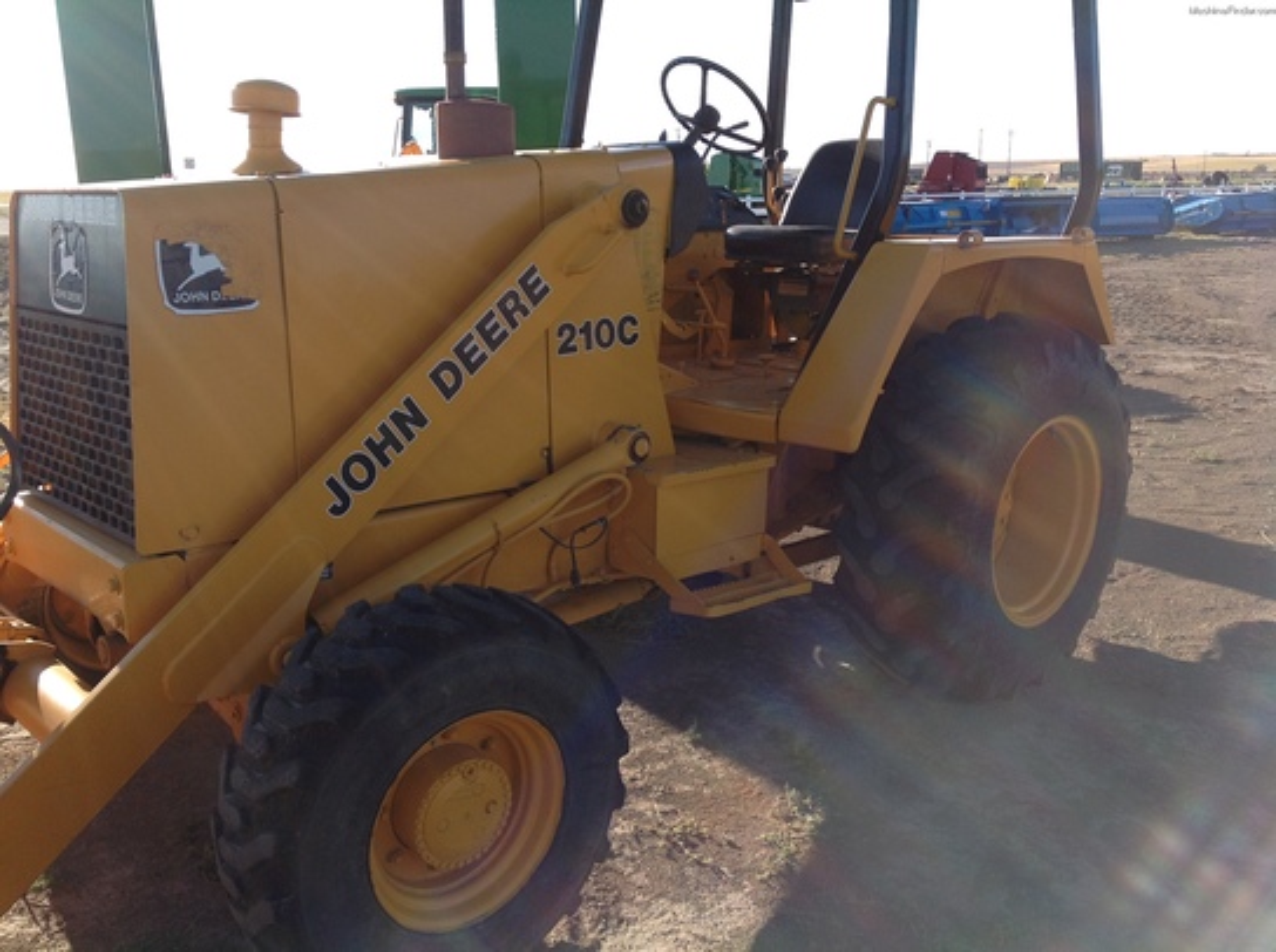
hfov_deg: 52.7
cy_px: 476
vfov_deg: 40.6
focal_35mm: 35
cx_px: 638
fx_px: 1288
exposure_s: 1/775
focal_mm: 4.28
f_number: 2.4
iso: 80
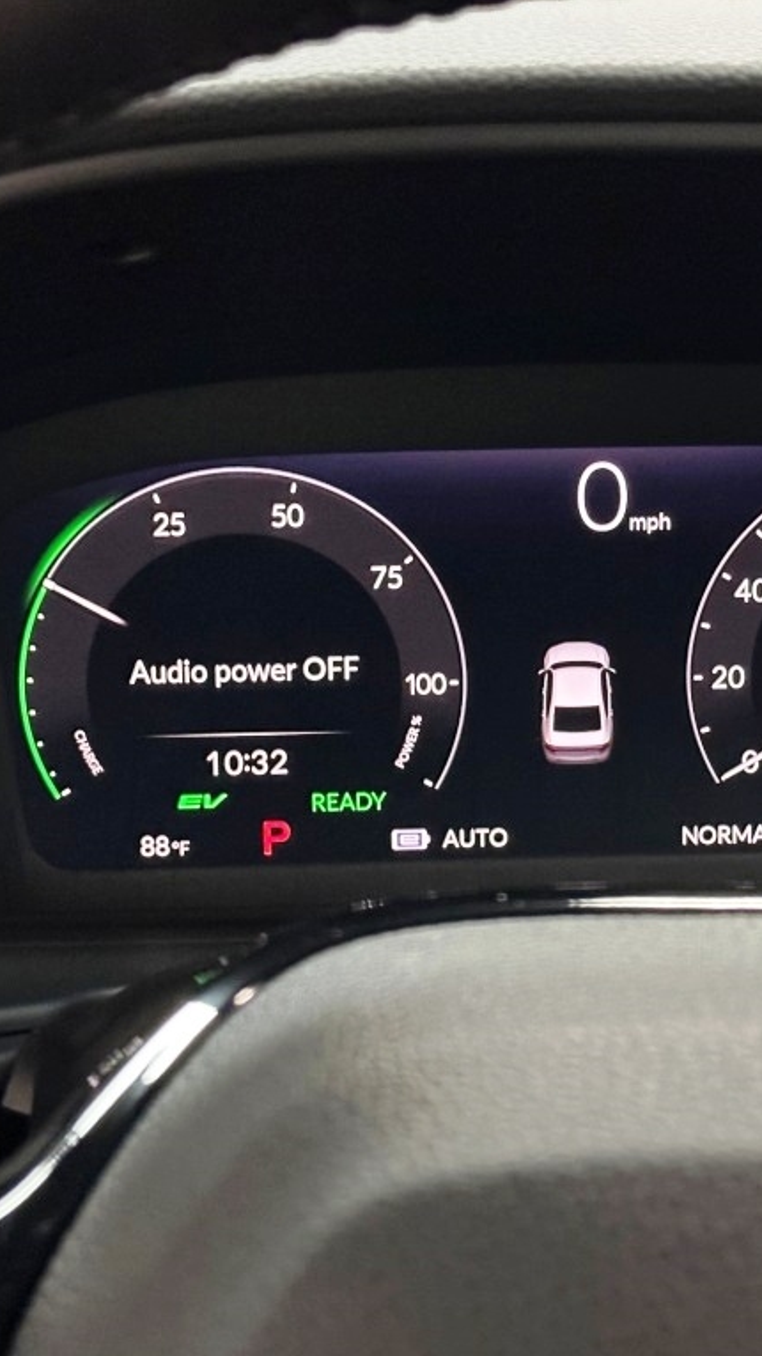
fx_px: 2516
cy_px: 677
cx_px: 587
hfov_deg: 17.1
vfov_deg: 30.2
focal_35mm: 70
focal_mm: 6.86
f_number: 1.78
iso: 640
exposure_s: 1/24
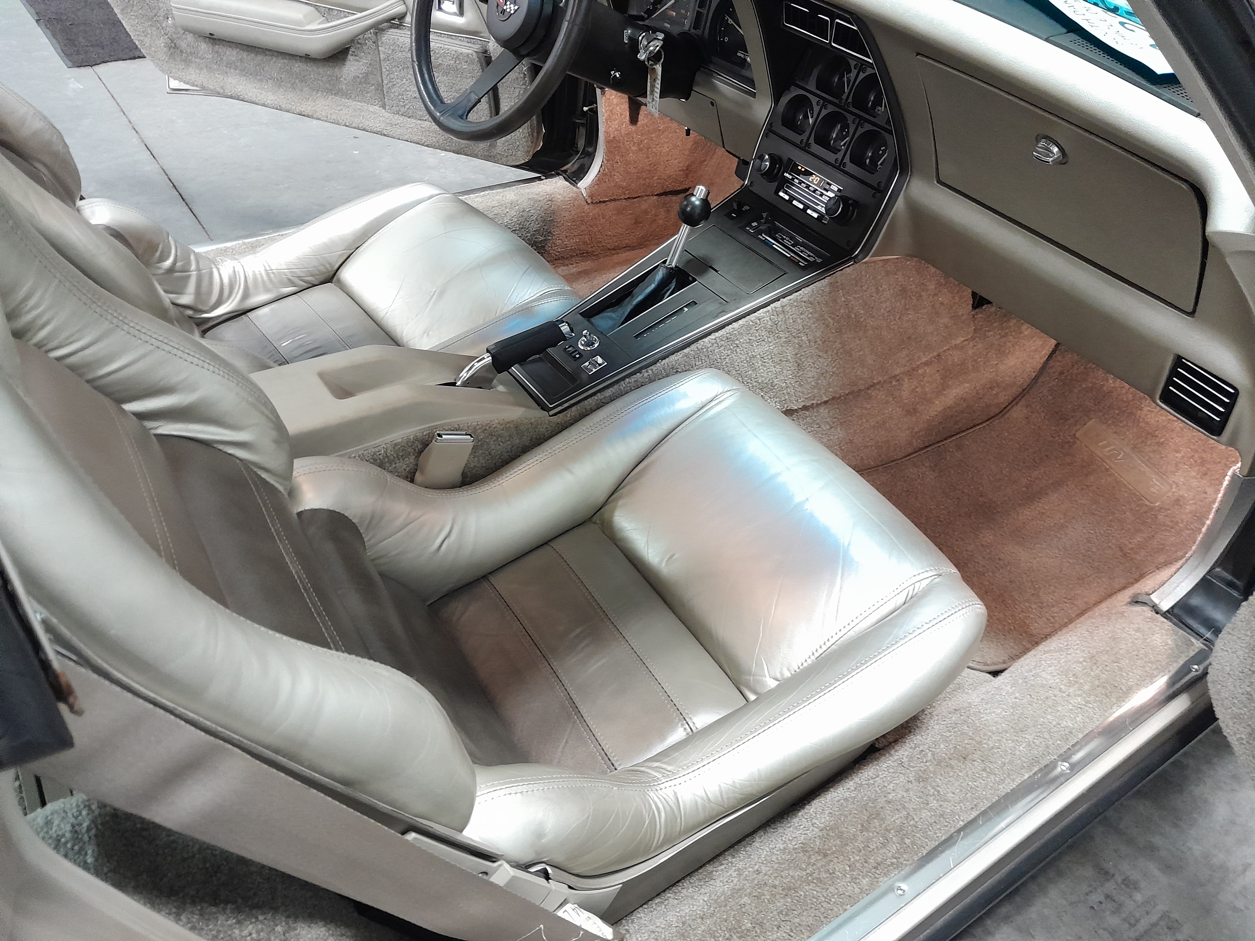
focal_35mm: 27
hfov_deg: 65.3
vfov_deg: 51.4
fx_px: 979
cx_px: 628
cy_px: 470
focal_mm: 4
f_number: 1.8
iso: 500
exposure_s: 1/30
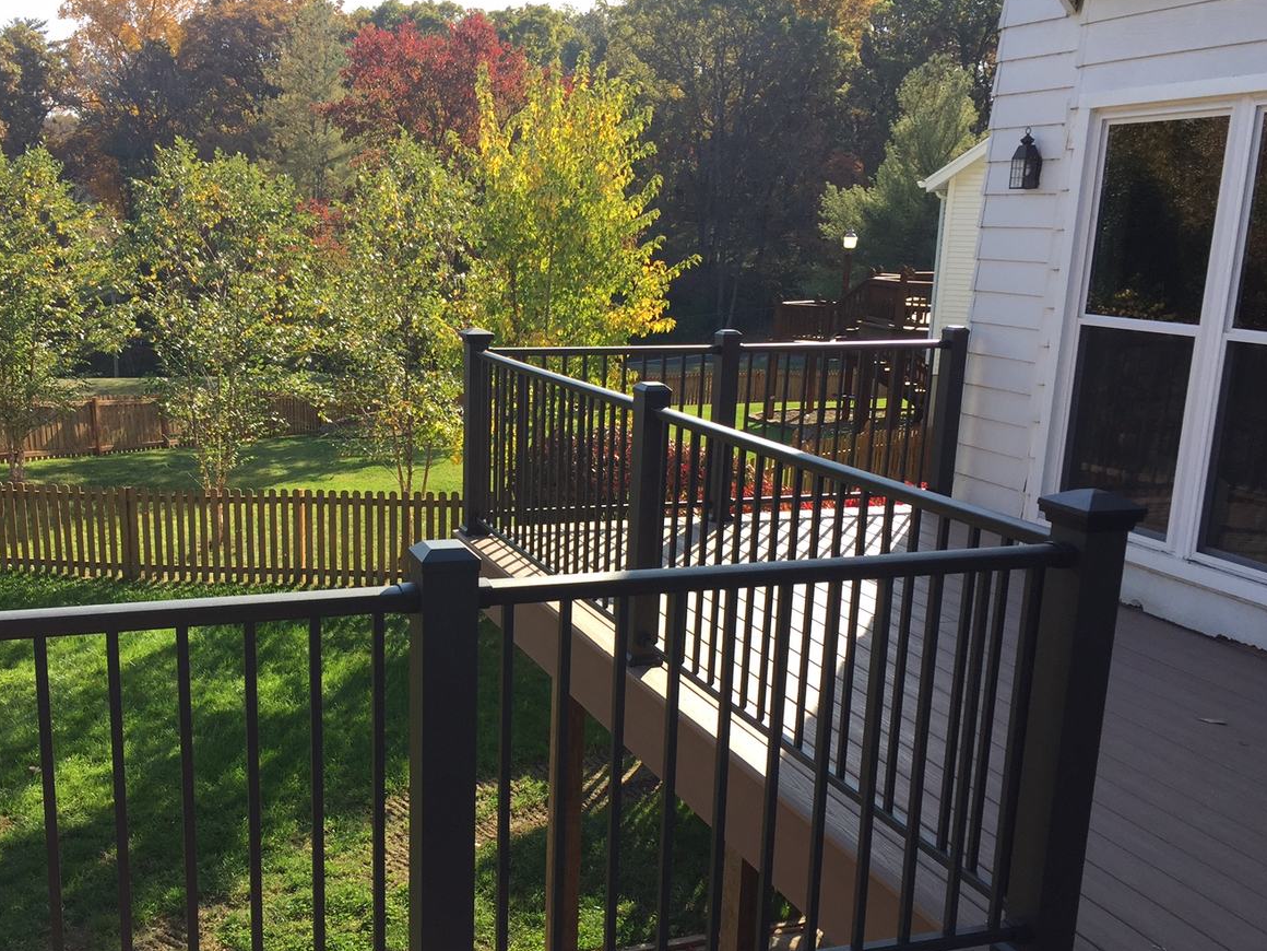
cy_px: 548
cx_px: 485
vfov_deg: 39.6
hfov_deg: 50.9
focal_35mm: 36
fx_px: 1318
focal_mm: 4.15
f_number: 2.2
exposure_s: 1/638
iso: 32
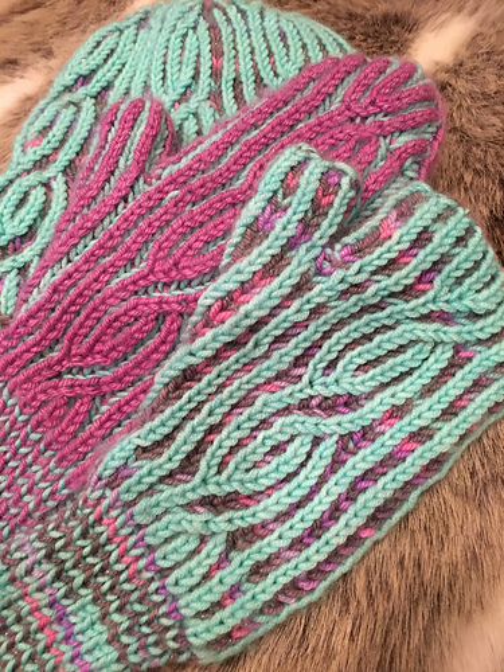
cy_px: 336
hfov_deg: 48.2
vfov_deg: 61.7
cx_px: 252
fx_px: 563
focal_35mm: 29
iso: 400
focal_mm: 4.15
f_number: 2.2
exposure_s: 1/17
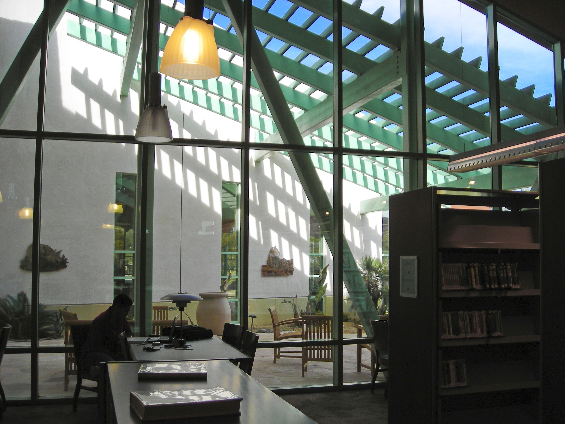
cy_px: 212
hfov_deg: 49.0
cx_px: 282
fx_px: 620
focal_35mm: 38
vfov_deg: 37.7
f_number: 3.2
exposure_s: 1/180
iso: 50
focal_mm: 6.3
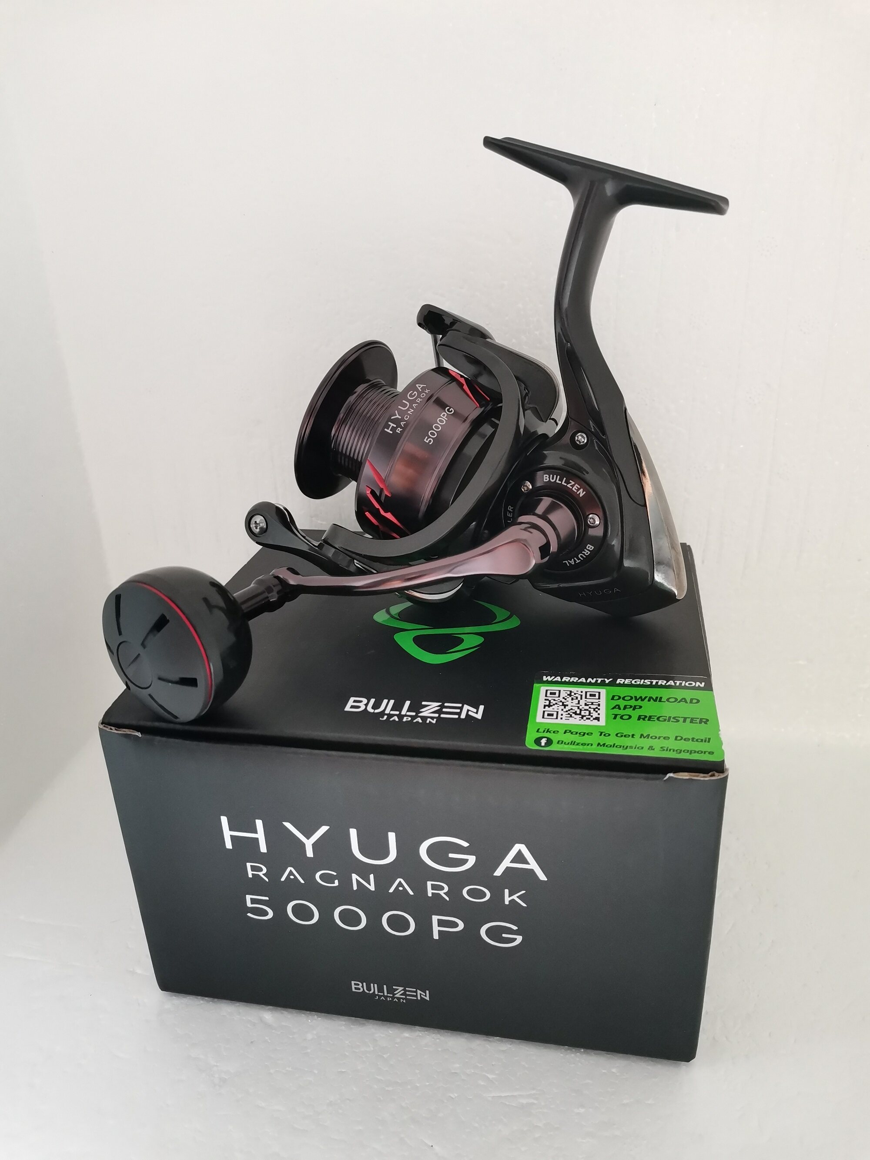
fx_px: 871
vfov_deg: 67.3
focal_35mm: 26
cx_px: 435
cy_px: 580
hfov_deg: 53.1
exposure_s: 1/100
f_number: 1.8
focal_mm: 4.75
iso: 320
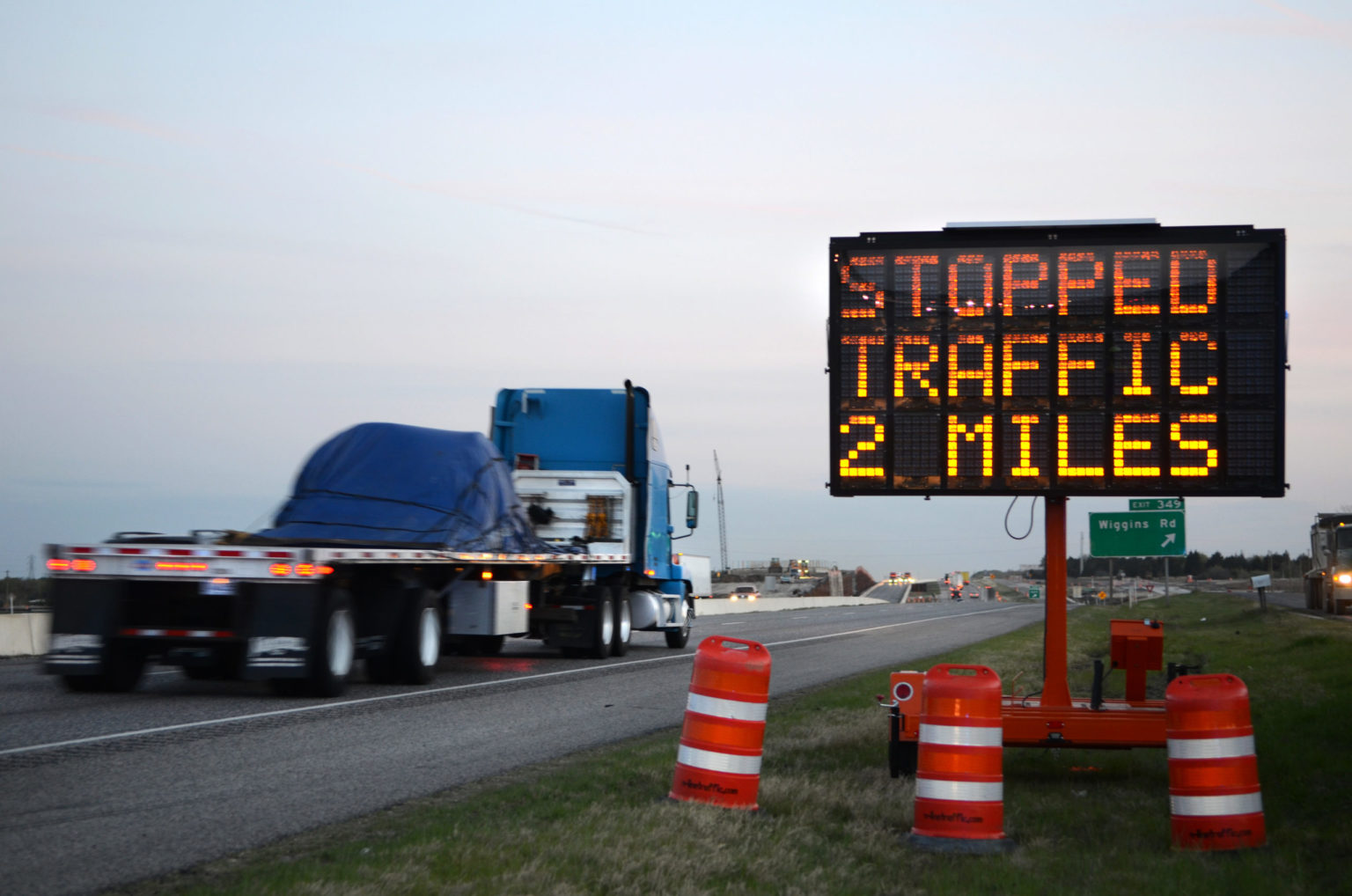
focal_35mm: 72
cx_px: 676
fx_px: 2699
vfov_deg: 18.9
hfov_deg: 28.1
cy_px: 448
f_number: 2.8
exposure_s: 1/60
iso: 400
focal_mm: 48
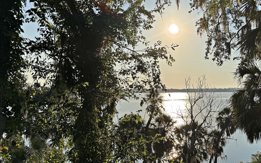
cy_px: 87
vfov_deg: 32.0
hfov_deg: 47.8
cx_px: 189
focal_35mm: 40
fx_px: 285
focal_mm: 6.76
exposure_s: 1/9009
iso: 80
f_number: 1.78
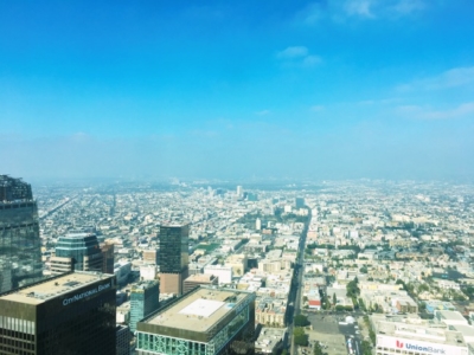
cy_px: 178
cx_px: 237
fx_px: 397
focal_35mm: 29
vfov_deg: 48.2
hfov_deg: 61.7
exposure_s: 1/1603
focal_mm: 4.15
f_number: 2.2
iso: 25
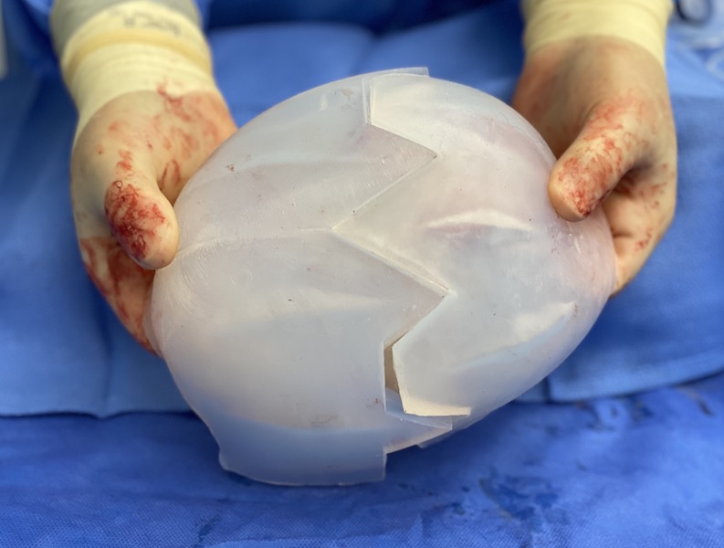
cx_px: 362
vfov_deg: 28.2
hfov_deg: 36.7
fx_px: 1091
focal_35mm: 52
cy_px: 274
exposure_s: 1/120
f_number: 2
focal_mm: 6
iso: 80
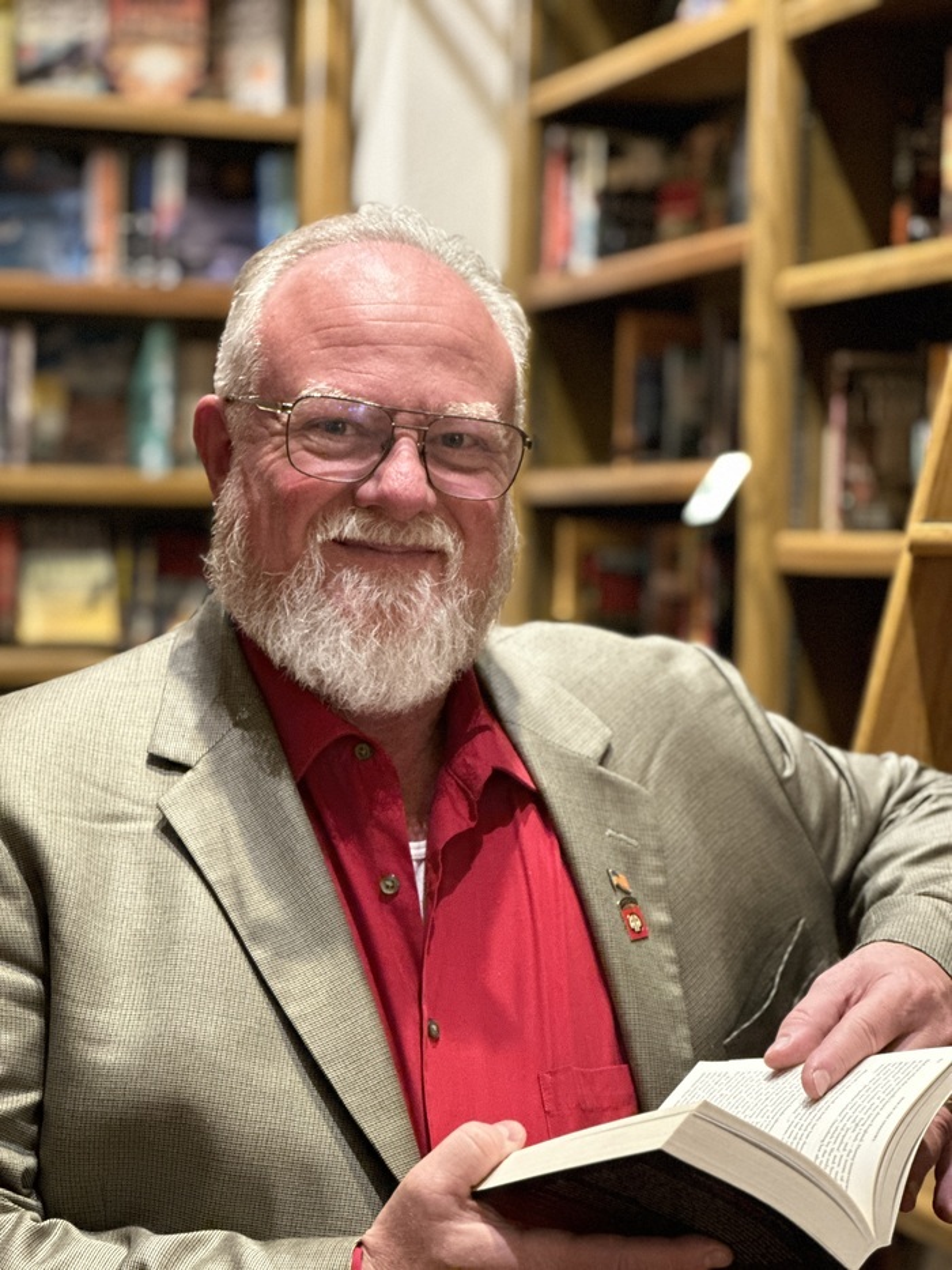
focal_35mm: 77
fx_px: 2823
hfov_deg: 19.1
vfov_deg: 25.3
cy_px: 635
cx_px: 476
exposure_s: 1/15
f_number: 2.8
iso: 1000
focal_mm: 9
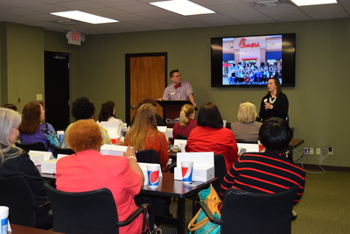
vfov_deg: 29.0
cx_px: 175
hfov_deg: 42.3
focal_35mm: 46
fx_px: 452
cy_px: 117
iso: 800
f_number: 5
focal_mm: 31
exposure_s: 1/100
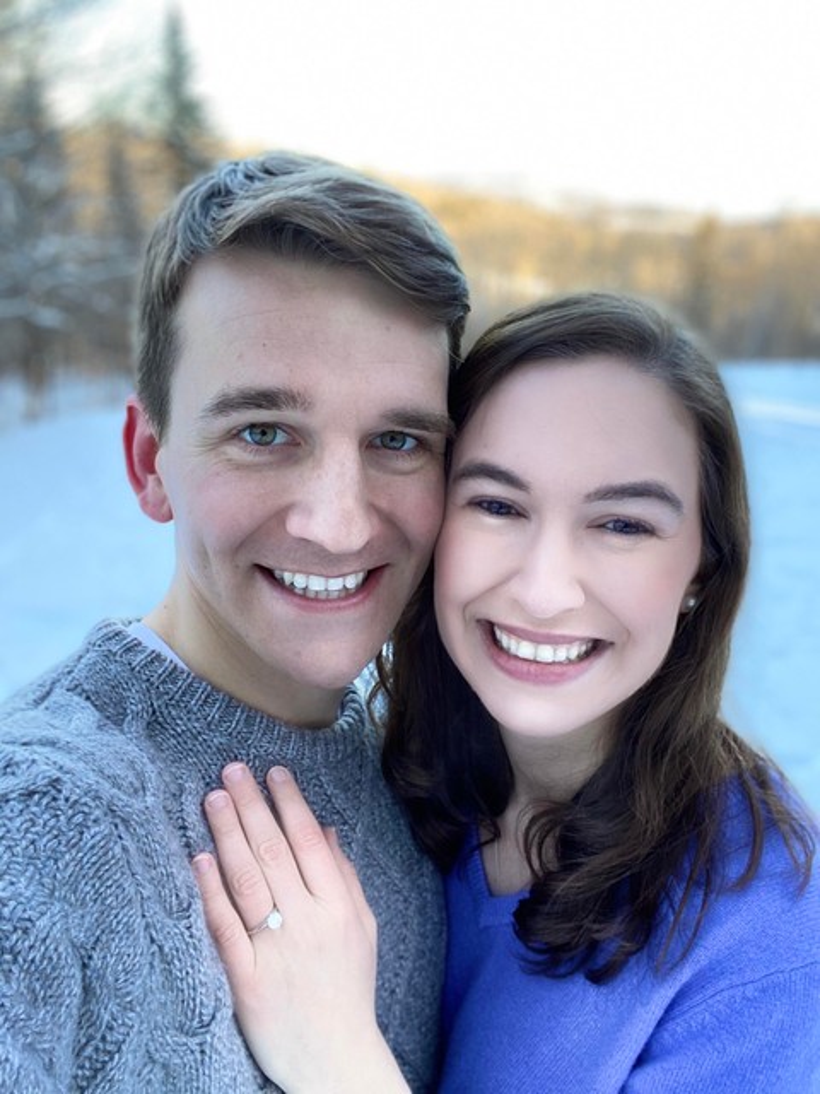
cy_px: 547
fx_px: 948
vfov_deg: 60.0
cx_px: 410
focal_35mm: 30
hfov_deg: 46.8
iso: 80
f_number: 2.2
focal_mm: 2.71
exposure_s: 1/122
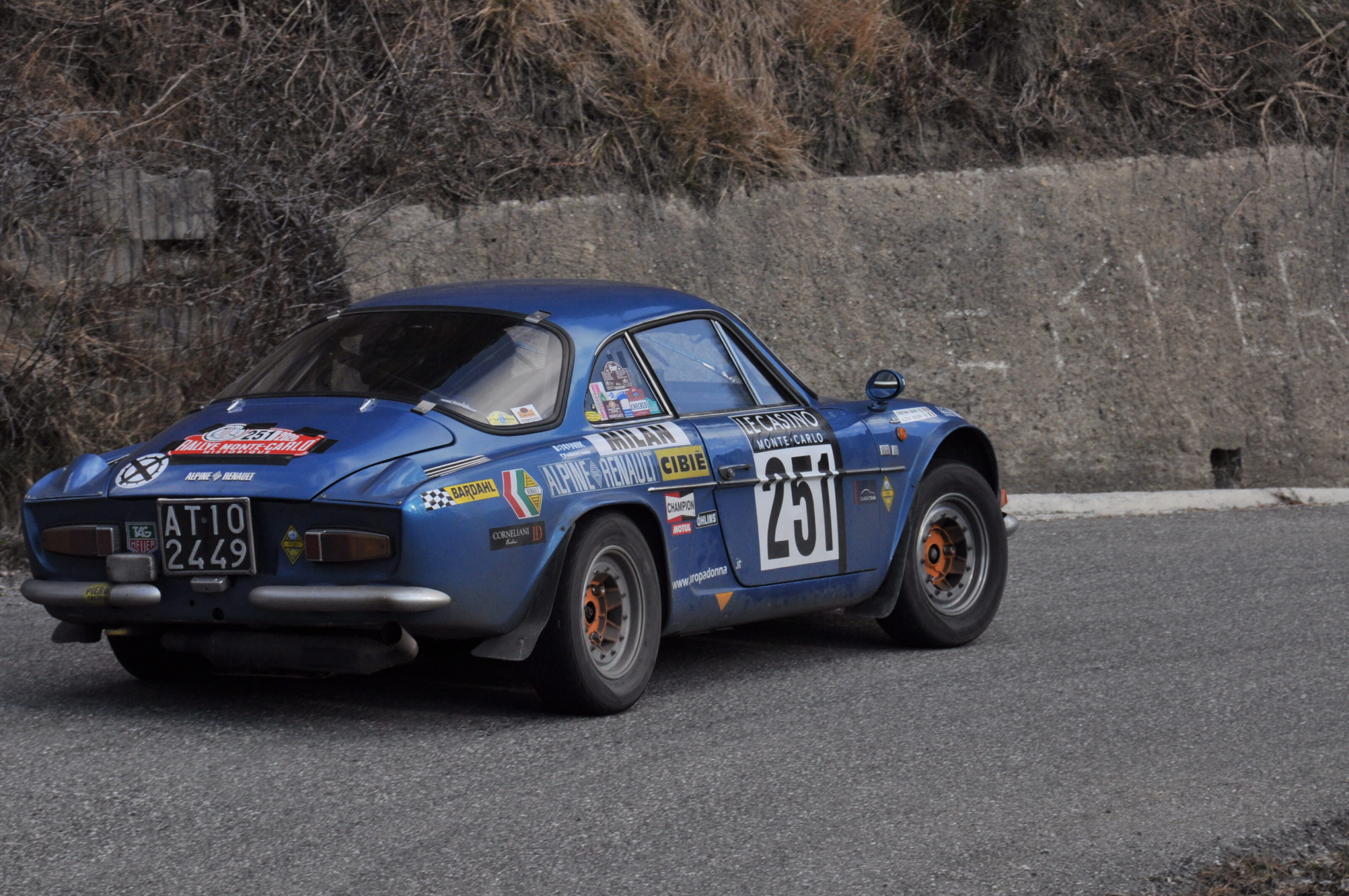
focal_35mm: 195
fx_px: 7298
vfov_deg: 7.0
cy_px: 448
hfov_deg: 10.6
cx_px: 674
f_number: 13
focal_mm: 130
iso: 400
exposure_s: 1/500
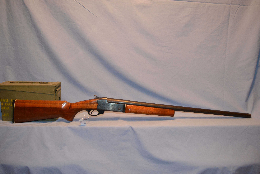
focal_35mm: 30
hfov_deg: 61.9
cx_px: 130
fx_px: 217
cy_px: 87
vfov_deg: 43.6
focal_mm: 20
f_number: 3.8
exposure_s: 1/60
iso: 1400
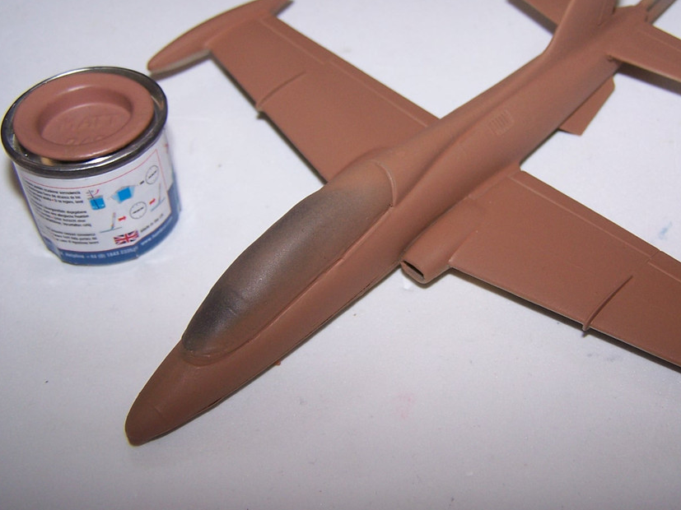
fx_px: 964
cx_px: 410
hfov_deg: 38.7
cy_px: 213
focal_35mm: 49
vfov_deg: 29.6
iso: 80
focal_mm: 6.3
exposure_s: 1/60
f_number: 2.8
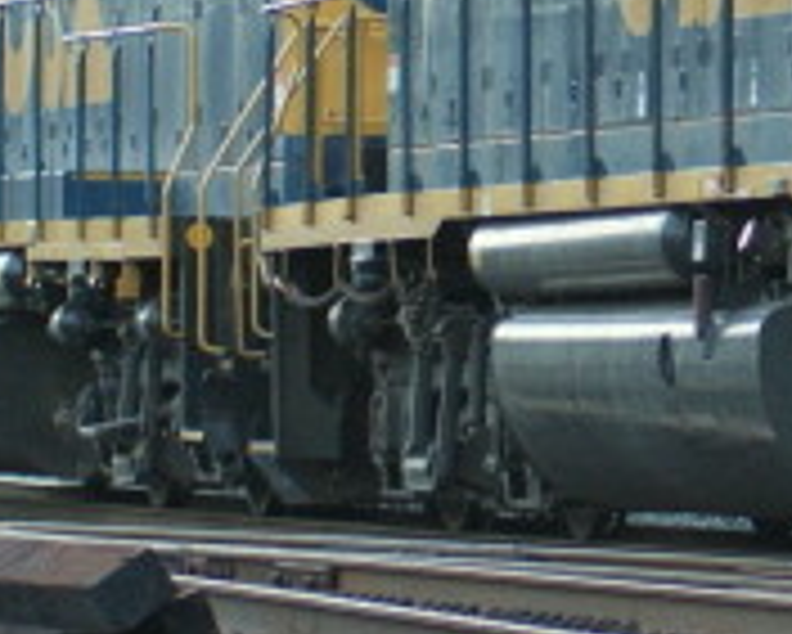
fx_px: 10507
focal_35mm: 448
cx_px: 1107
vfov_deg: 3.5
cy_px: -25
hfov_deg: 4.3
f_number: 4
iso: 400
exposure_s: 1/125
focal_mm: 70
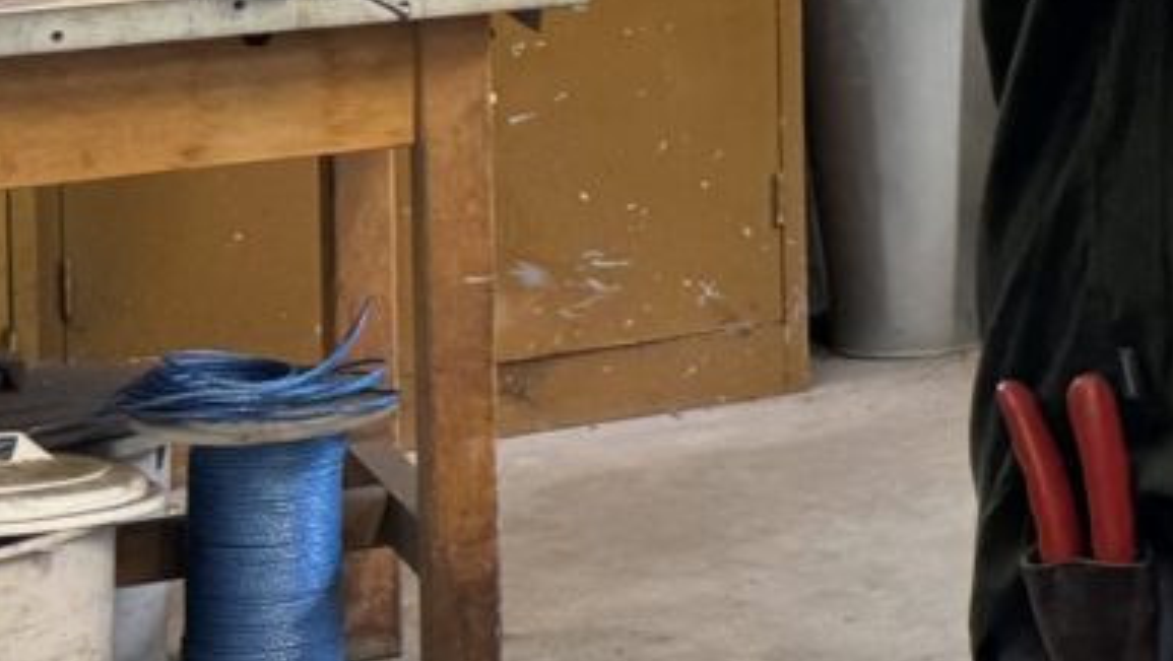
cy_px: -606
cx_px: 2846
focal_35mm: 139
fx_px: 4325
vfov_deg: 8.4
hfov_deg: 12.2
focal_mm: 6.86
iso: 160
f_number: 1.78
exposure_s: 1/100
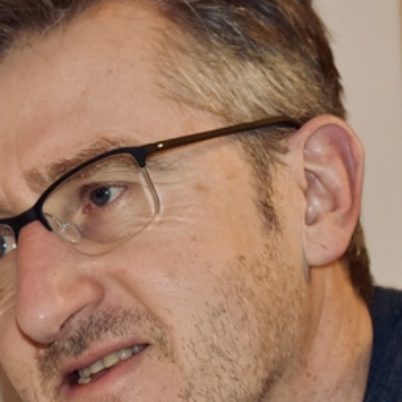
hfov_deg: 10.4
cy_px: 289
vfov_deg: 10.4
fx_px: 2207
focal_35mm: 168
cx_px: 47
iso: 1250
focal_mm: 42
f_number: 5
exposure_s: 1/60
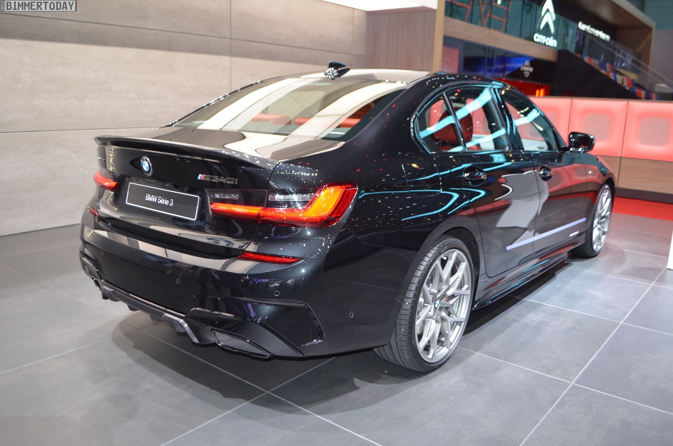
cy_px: 223
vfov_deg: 43.4
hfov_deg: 62.0
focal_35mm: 30
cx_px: 336
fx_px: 560
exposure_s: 1/125
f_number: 3.8
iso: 400
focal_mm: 20
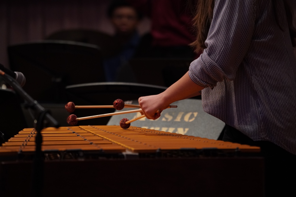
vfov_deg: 6.9
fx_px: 1644
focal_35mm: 200
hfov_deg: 10.3
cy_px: 98
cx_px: 148
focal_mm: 200
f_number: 4.5
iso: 6400
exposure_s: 1/320
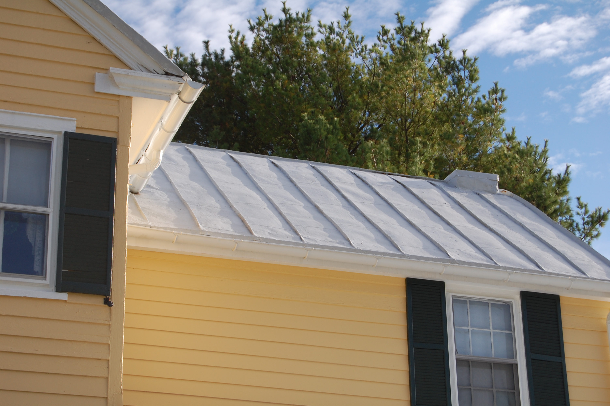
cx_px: 305
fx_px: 1397
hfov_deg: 24.6
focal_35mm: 82
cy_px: 203
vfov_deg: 16.5
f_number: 9
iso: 200
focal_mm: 55
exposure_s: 1/320
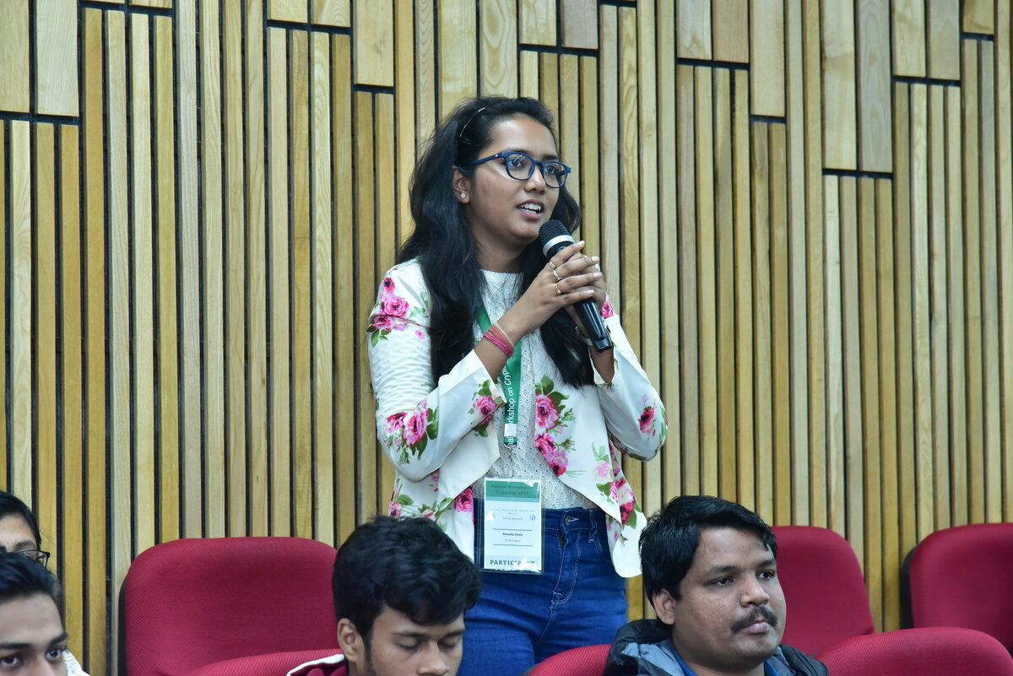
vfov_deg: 11.4
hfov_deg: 17.1
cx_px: 506
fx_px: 3378
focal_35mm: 120
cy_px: 338
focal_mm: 120
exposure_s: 1/125
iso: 4000
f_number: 6.3
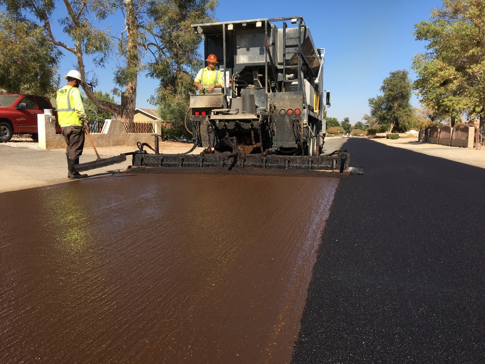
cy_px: 182
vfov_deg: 48.2
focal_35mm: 29
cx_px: 242
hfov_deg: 61.7
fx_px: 406
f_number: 2.2
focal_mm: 4.15
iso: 25
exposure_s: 1/1261
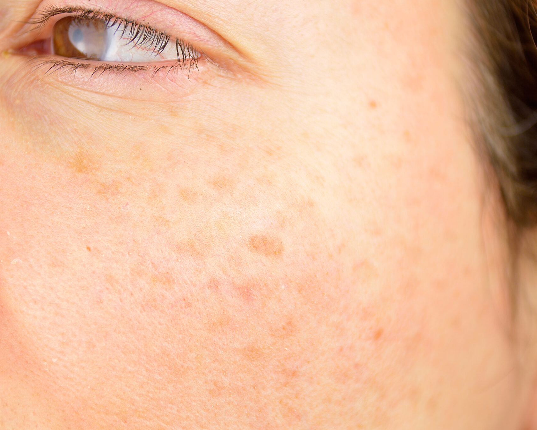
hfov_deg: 9.5
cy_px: 215
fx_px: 3242
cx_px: 240
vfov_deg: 7.6
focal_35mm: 204
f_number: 5.6
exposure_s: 1/40
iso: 100
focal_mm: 120
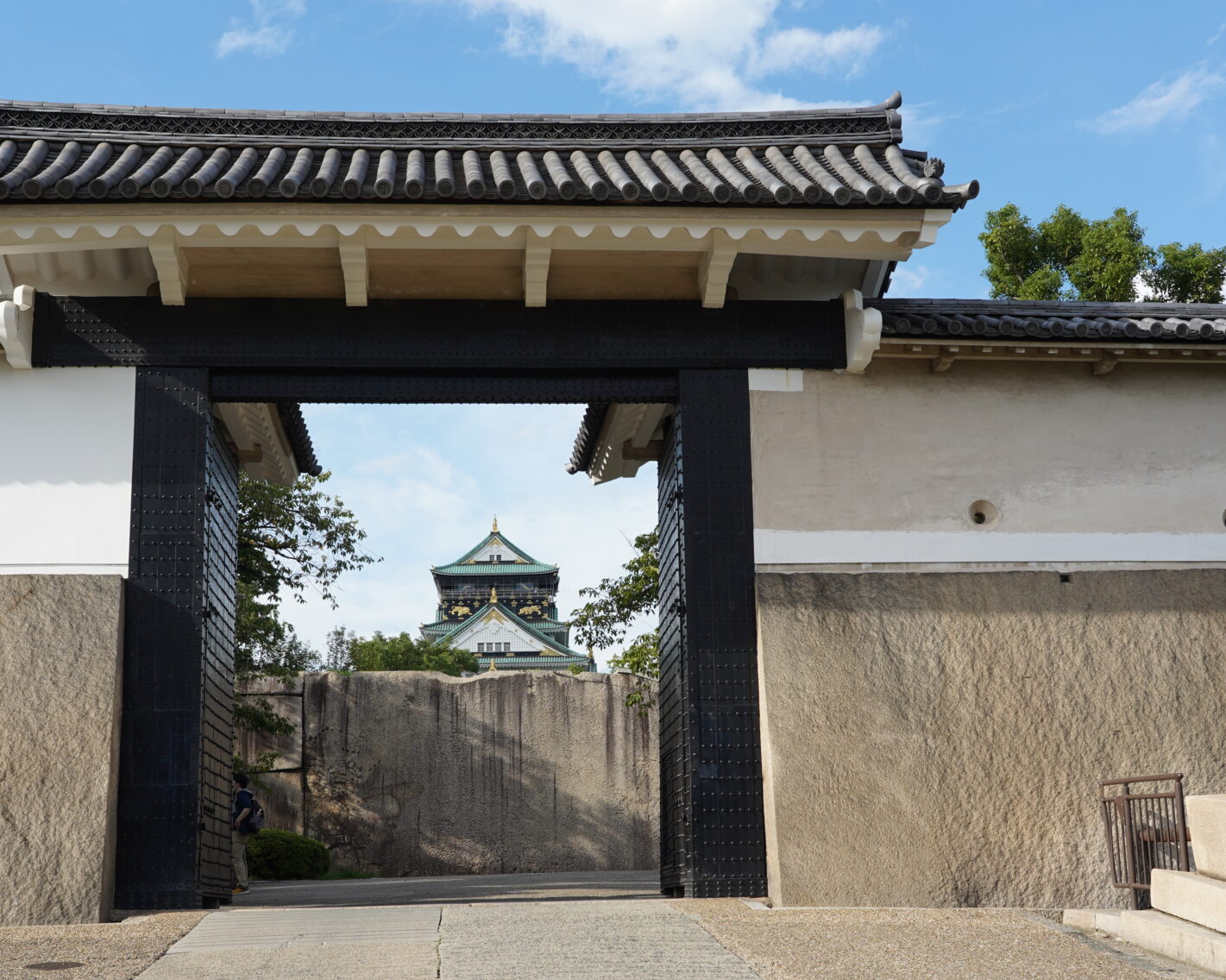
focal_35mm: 46
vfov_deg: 32.7
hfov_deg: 40.3
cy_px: 567
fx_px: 1669
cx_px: 567
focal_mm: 34
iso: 100
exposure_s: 1/100
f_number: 11
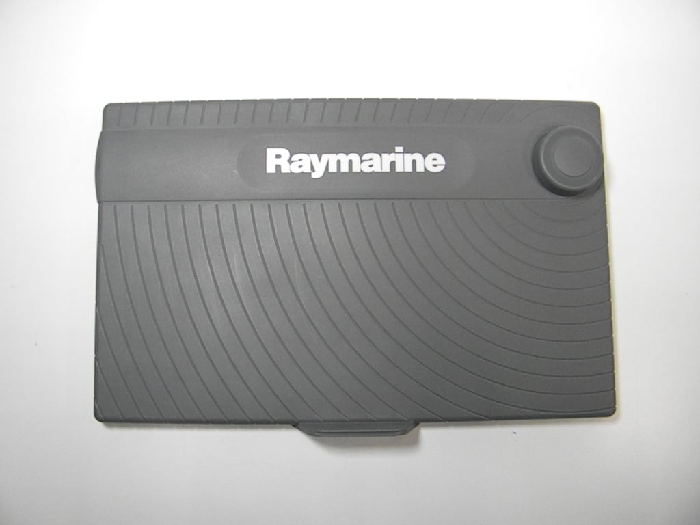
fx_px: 566
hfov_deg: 63.4
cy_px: 262
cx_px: 350
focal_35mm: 28
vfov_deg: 49.7
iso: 720
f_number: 3.5
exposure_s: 1/326
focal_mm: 5
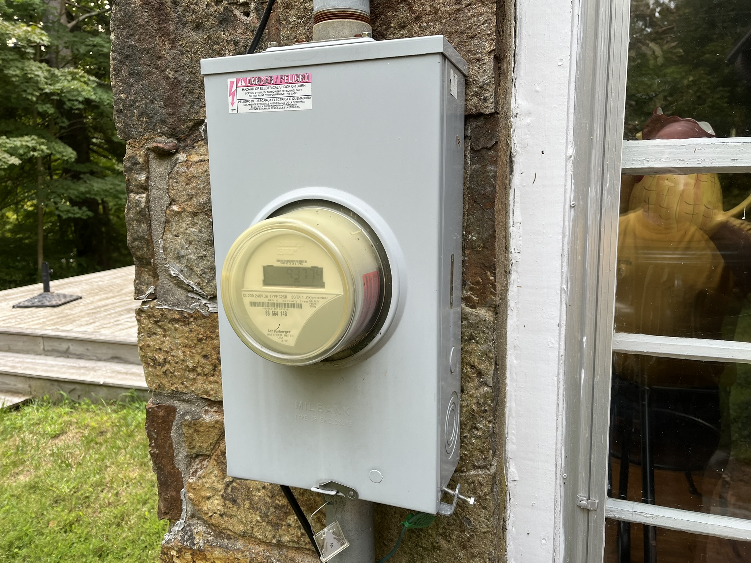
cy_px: 282
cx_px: 376
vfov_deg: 53.1
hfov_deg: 67.3
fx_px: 564
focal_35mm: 26
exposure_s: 1/139
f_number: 1.6
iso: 32
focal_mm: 5.1
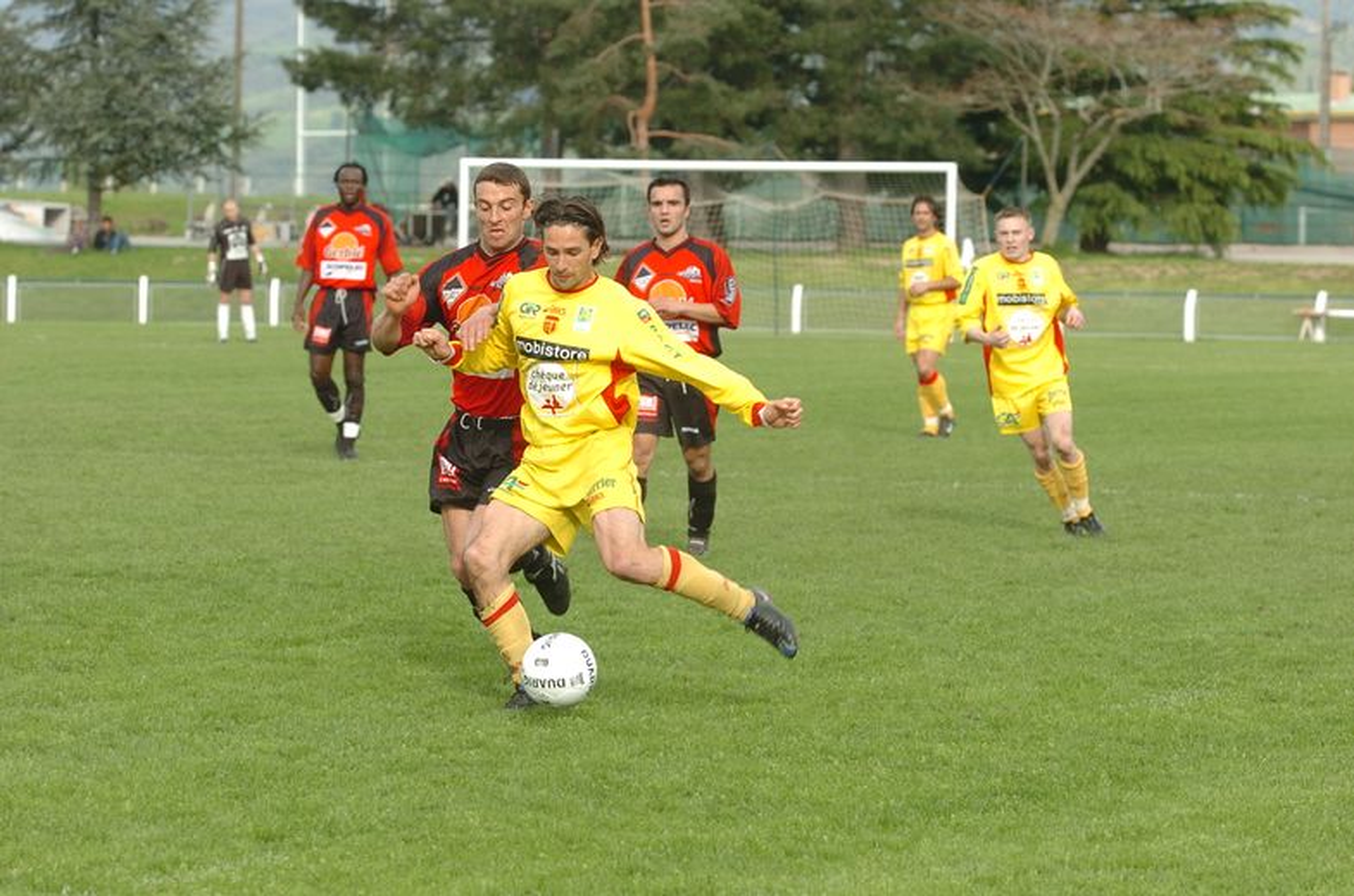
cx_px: 677
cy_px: 448
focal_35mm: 168
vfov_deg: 8.1
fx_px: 6306
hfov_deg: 12.3
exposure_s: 1/500
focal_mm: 112
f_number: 6.7
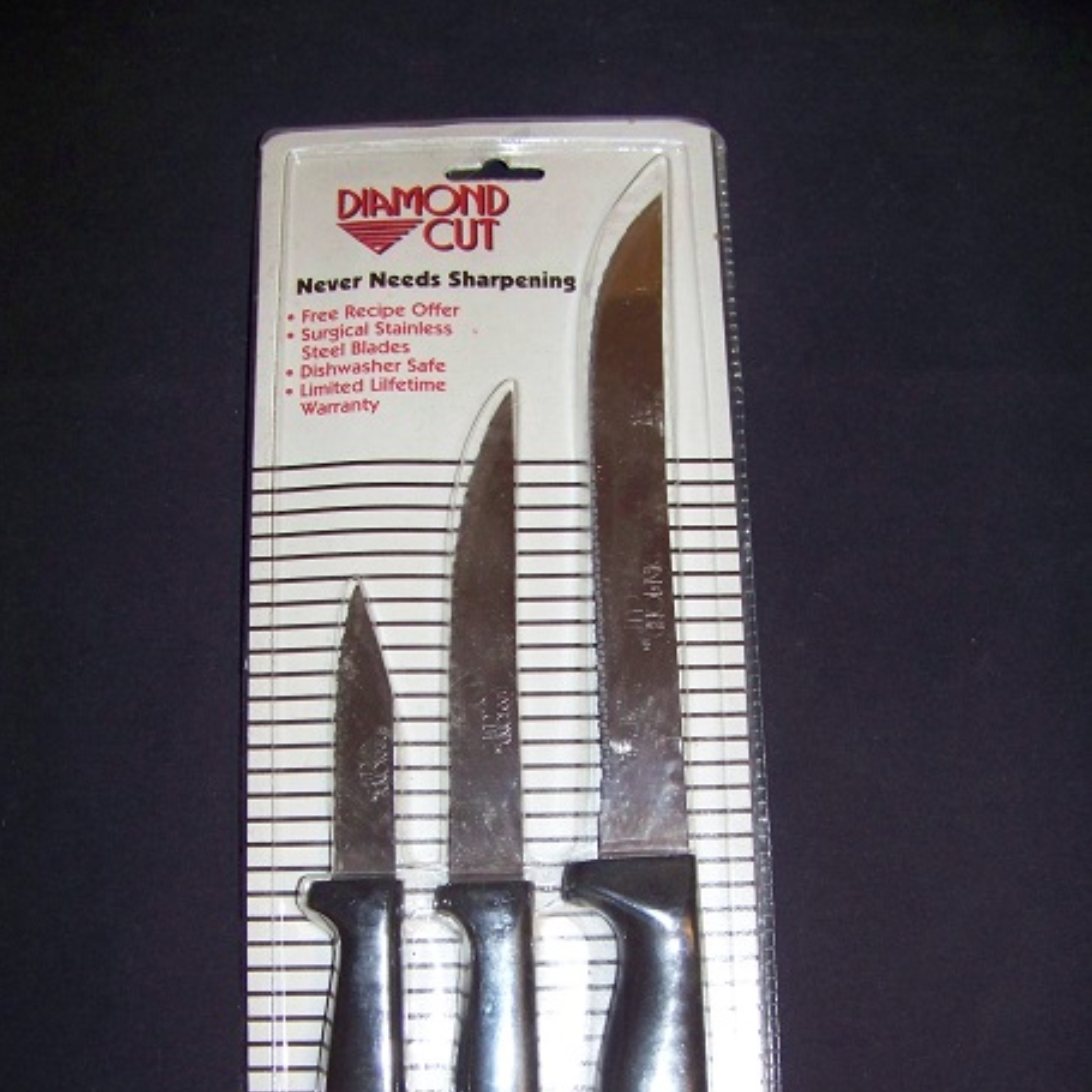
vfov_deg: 38.8
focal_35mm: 43
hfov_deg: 39.2
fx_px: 1535
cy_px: 707
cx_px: 541
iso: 200
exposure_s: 1/30
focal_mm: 5.85
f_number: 2.8
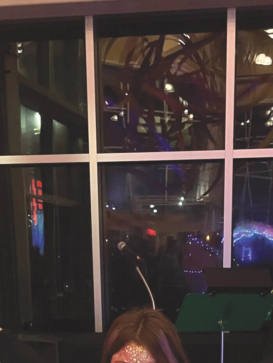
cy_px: 461
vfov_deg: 24.3
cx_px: 159
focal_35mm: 71
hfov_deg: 20.7
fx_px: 746
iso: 640
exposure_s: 1/30
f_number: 1.6
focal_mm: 4.2
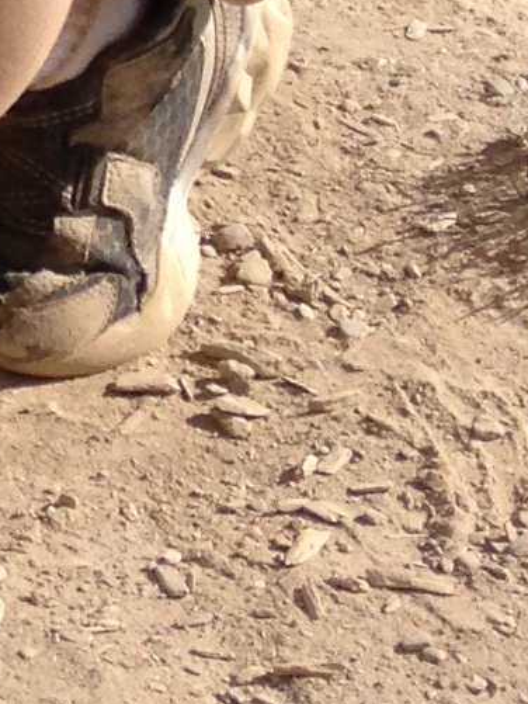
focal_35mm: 215
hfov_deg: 6.3
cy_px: -887
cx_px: -1135
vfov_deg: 8.5
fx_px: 4371
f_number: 2.4
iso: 50
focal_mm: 4.12
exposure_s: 1/1595
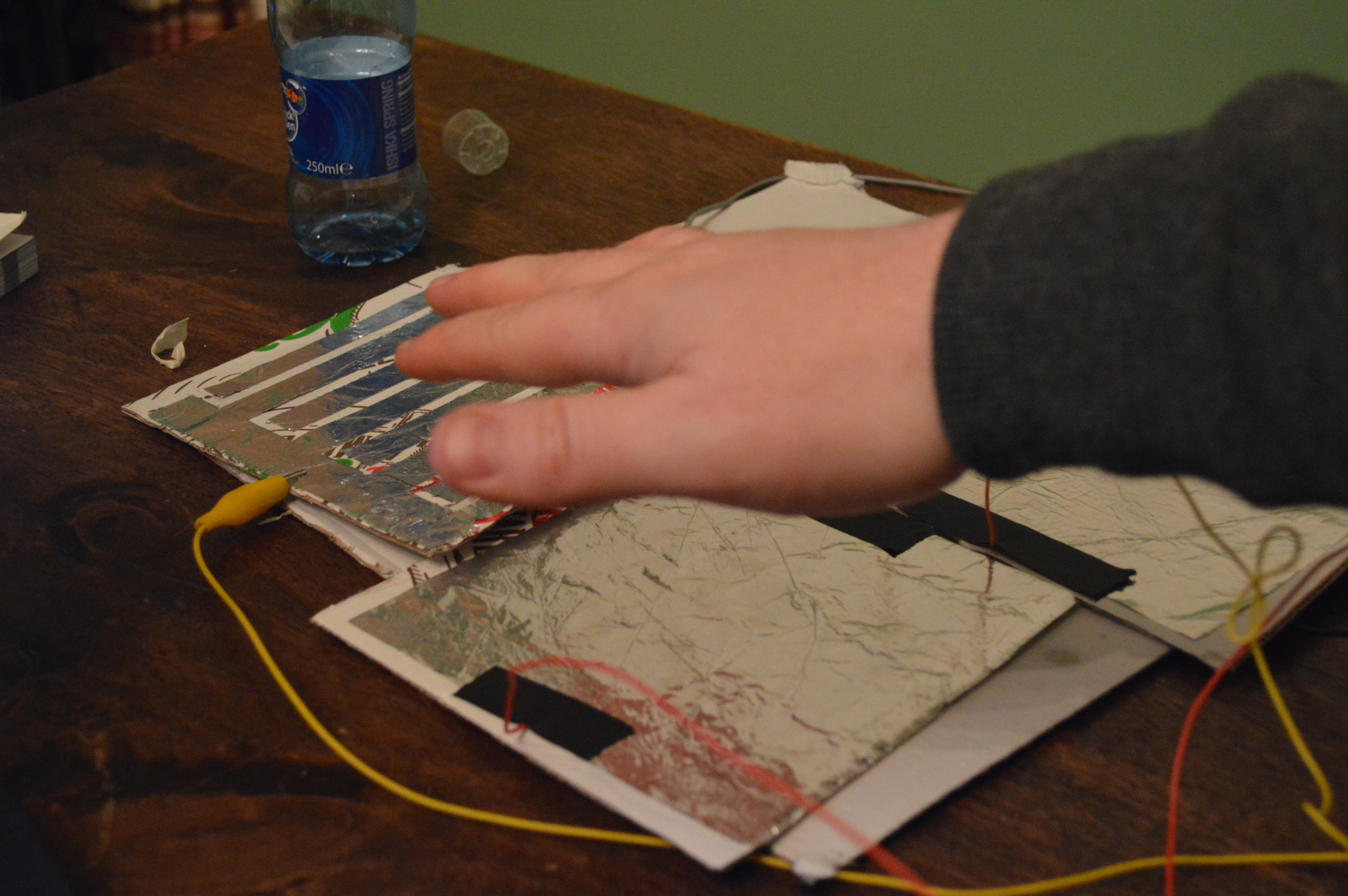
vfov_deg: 25.0
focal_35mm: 54
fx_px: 2020
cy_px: 448
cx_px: 674
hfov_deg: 36.9
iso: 3200
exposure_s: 1/30
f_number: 5.6
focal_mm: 36
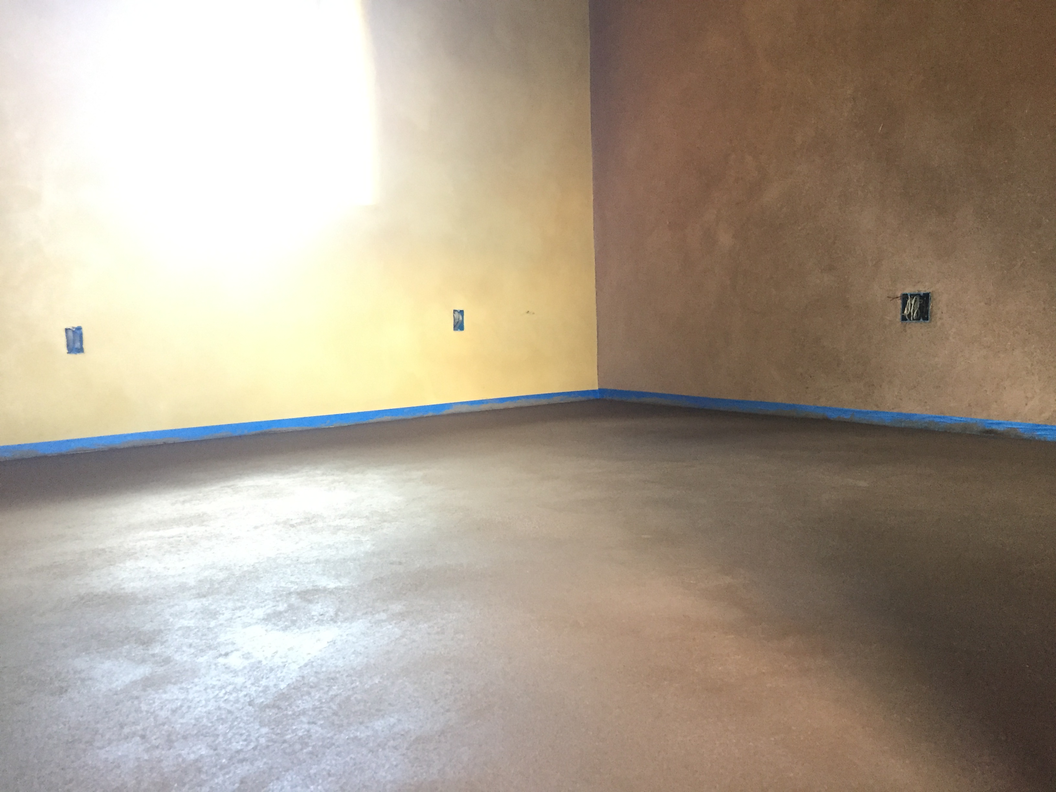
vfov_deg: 48.2
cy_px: 396
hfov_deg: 61.7
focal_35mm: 29
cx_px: 528
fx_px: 885
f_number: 2.2
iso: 250
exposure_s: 1/17
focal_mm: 4.15
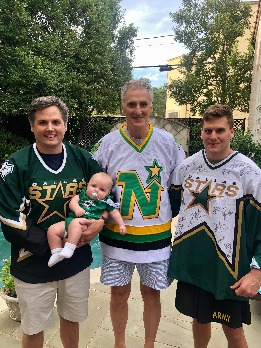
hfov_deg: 49.7
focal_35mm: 28
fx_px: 281
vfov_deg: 63.4
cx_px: 130
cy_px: 174
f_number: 1.8
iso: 20
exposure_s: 1/175
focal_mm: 3.99
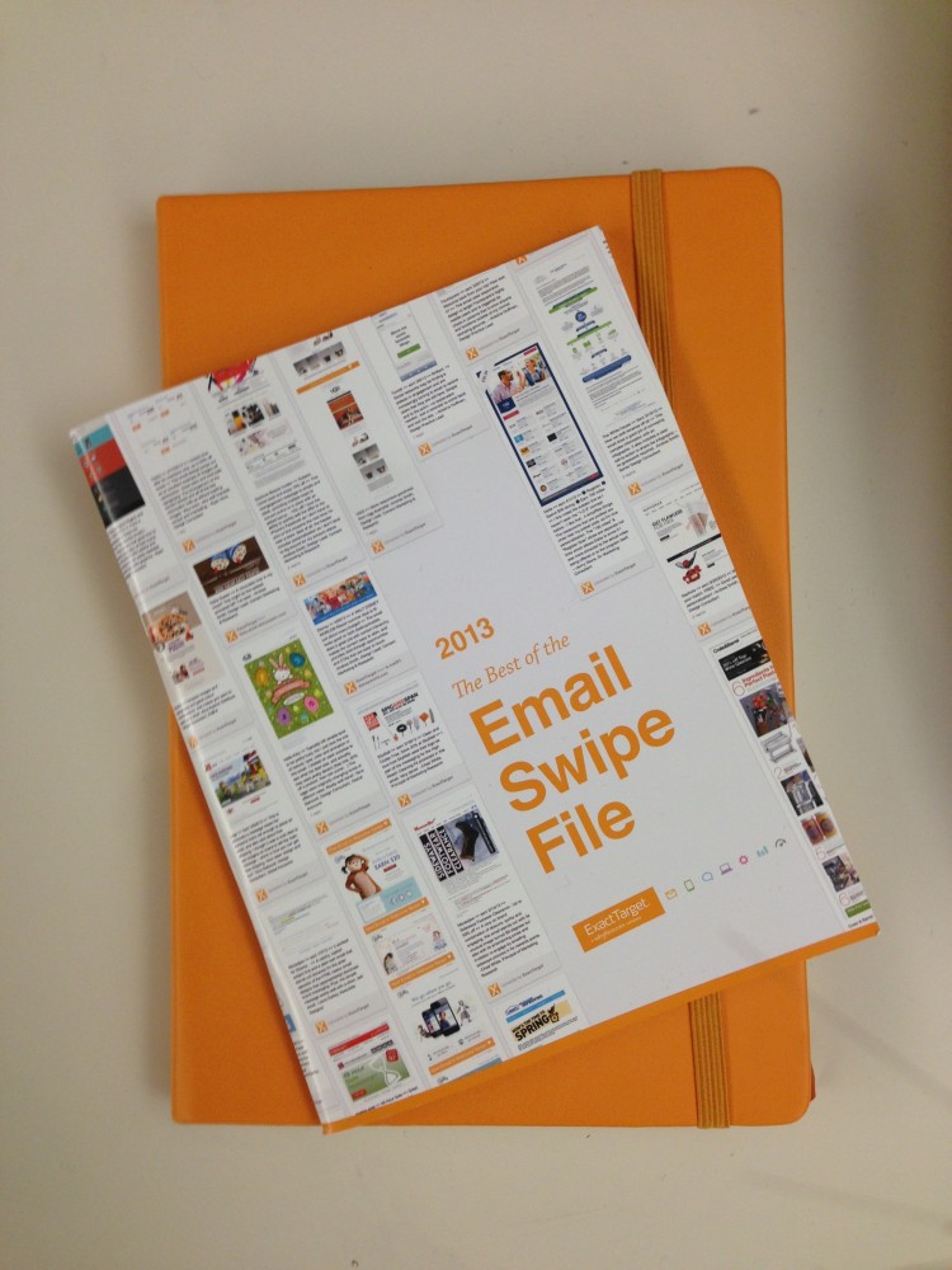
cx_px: 476
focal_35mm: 33
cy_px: 635
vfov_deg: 55.4
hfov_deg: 42.9
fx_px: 1210
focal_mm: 4.13
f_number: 2.4
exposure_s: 1/40
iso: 64
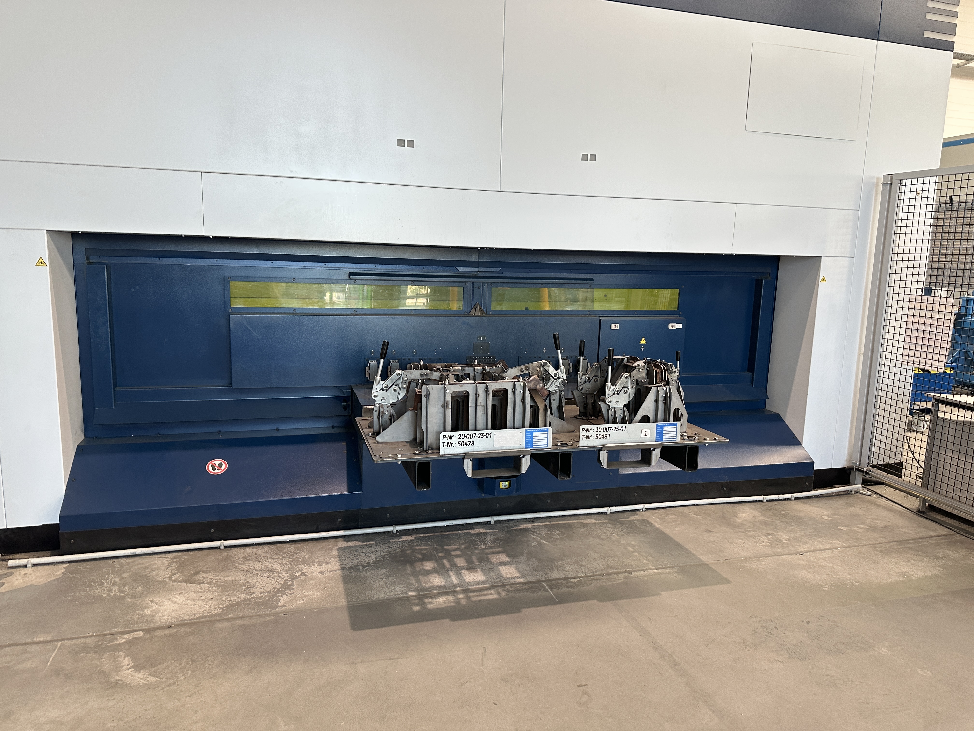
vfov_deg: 56.8
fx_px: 675
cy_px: 366
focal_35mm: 24
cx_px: 487
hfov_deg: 71.6
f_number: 1.78
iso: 160
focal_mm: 6.86
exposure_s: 1/100
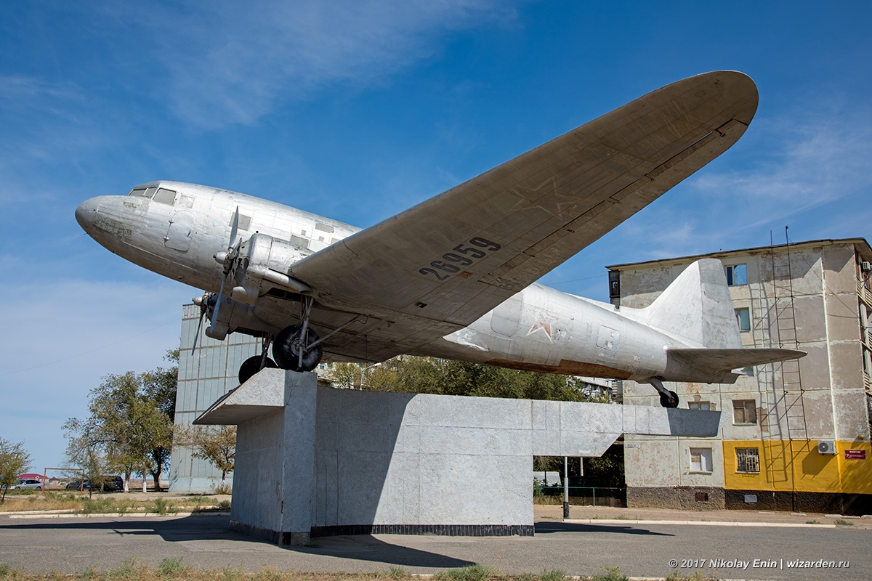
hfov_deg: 54.4
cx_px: 436
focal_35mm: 35
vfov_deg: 37.9
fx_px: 848
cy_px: 290
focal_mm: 35
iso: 100
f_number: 8
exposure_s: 1/500
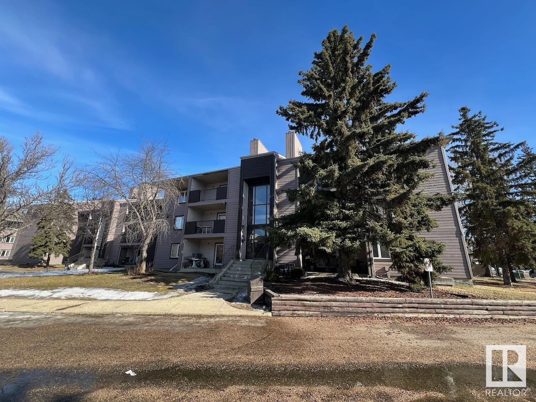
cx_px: 268
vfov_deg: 89.9
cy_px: 201
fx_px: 201
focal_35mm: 13
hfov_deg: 106.2
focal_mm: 1.57
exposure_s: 1/442
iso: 32
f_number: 1.8
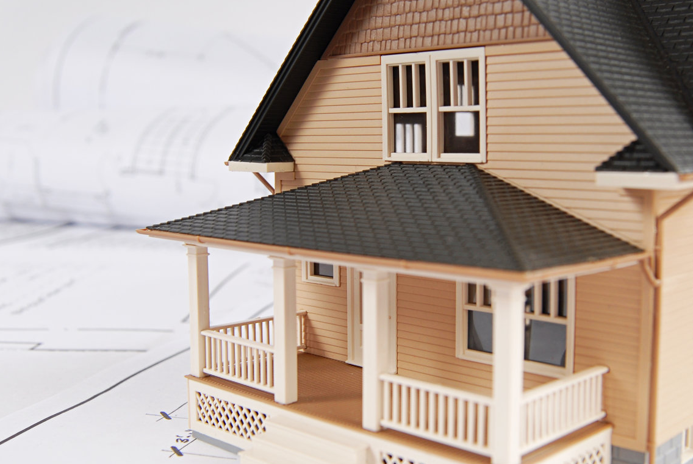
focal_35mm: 46
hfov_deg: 42.6
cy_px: 198
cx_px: 394
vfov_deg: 29.3
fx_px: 887
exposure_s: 1/200
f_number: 6.3
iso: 100
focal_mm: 18
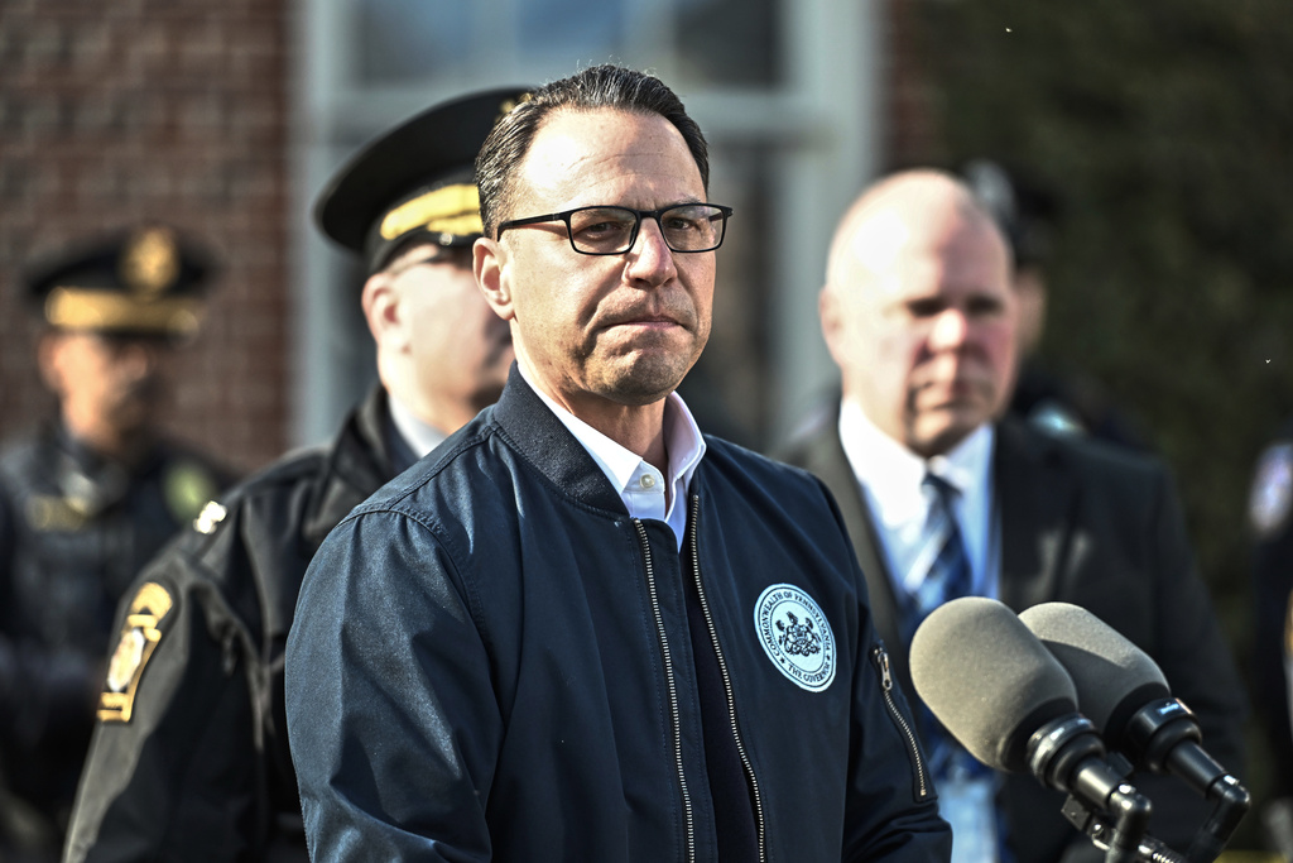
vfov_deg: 6.9
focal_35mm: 200
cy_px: 432
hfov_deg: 10.3
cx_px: 646
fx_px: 7184
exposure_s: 1/1600
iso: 800
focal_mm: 200
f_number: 3.2
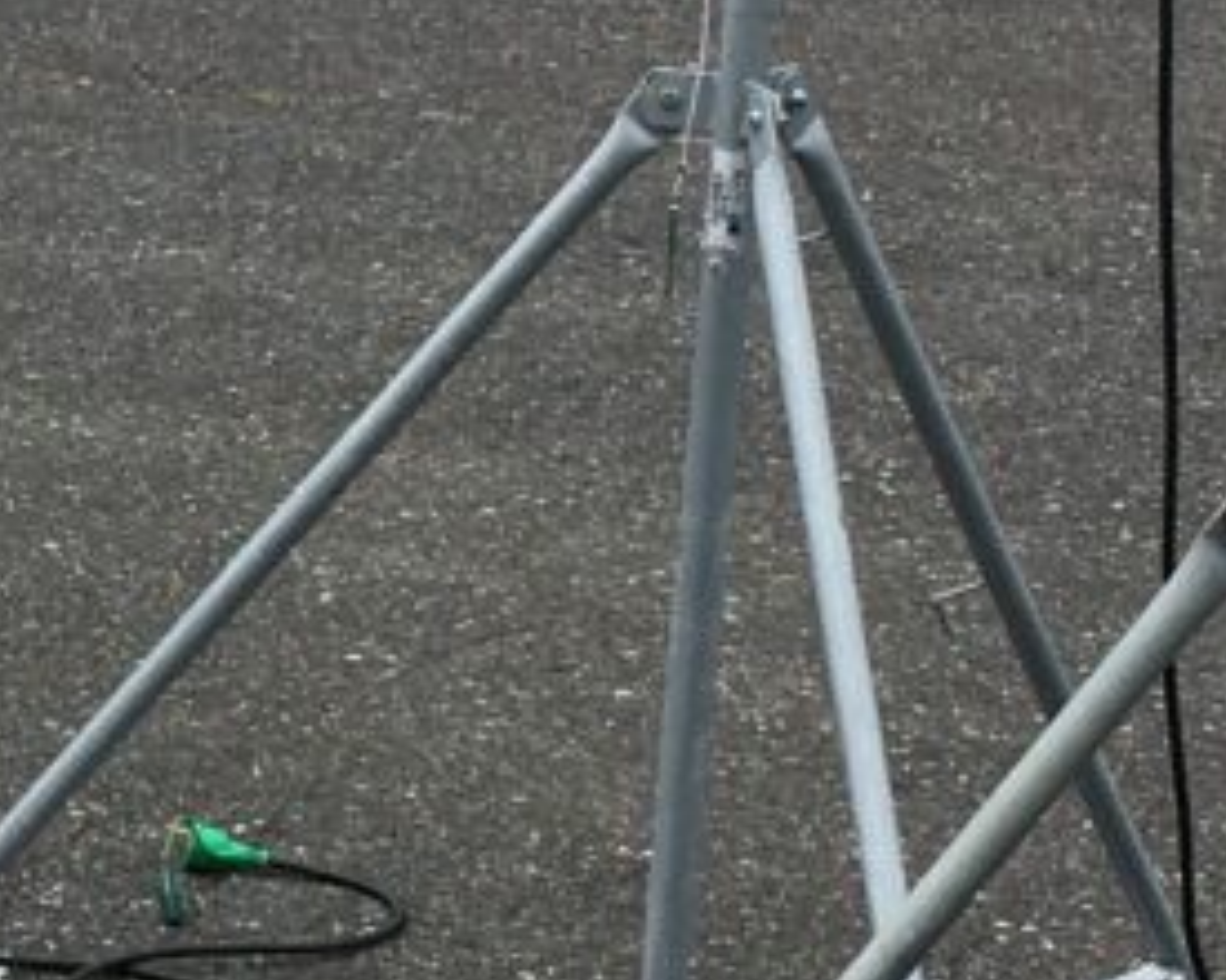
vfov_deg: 9.8
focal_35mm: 158
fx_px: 5733
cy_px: 517
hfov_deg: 12.0
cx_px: -192
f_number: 2.2
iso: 25
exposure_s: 1/1451
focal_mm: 4.15
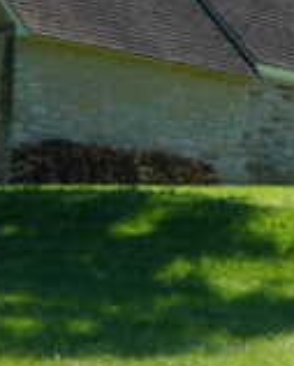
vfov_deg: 10.2
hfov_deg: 8.0
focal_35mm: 188
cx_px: 523
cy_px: 3
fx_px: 2038
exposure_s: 1/500
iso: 100
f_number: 4
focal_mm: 33
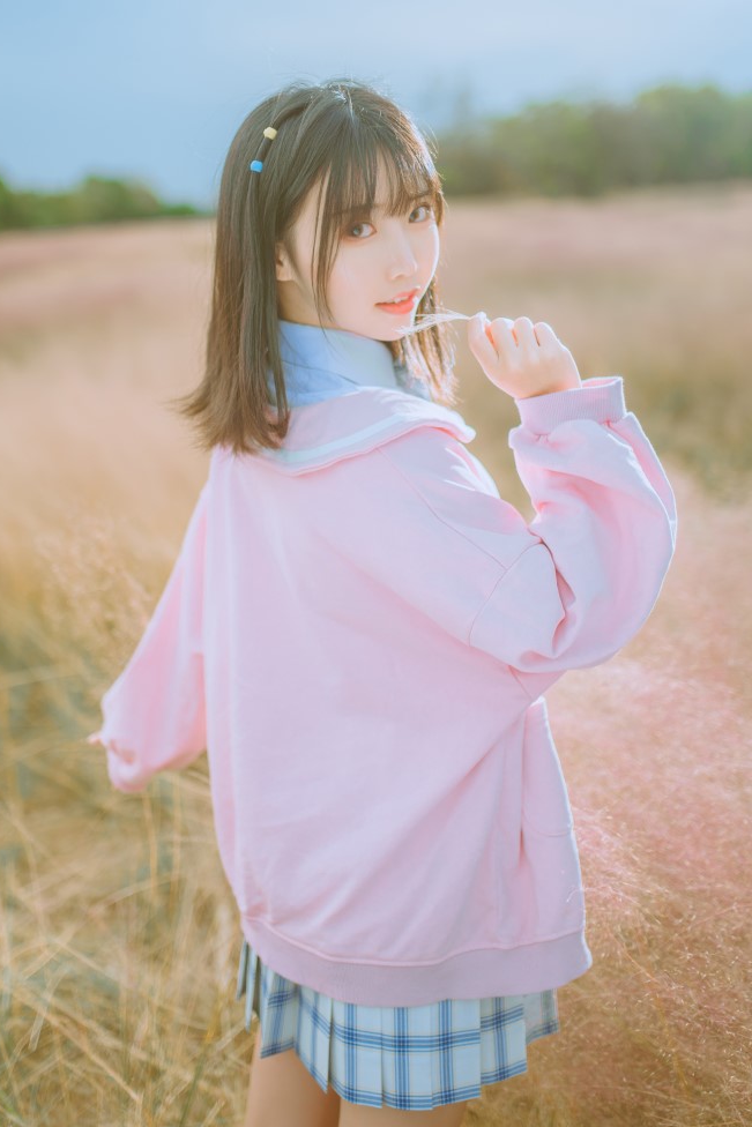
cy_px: 452
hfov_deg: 31.1
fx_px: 1347
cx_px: 318
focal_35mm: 43
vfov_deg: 45.2
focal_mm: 35
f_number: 1.4
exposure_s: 1/3200
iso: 64
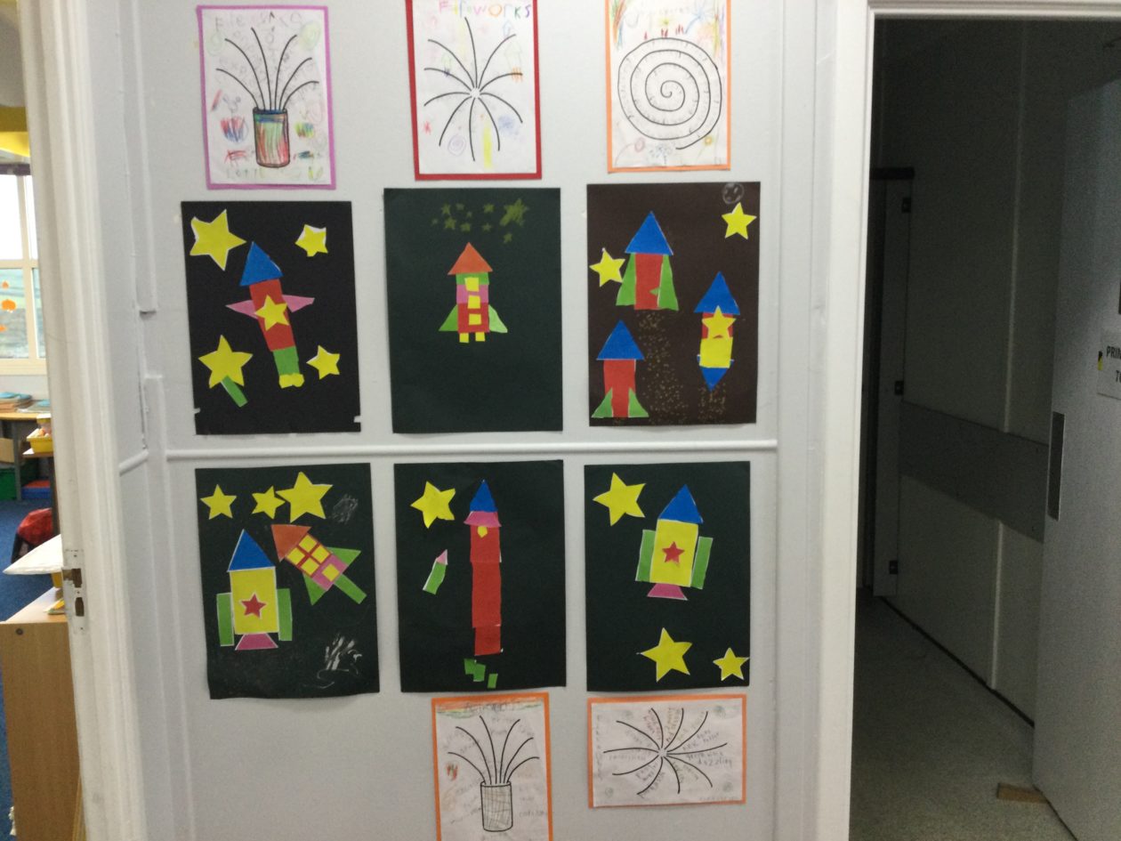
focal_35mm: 31
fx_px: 1004
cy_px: 420
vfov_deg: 45.4
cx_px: 560
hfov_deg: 58.4
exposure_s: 1/33
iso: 125
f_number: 2.4
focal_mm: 3.3
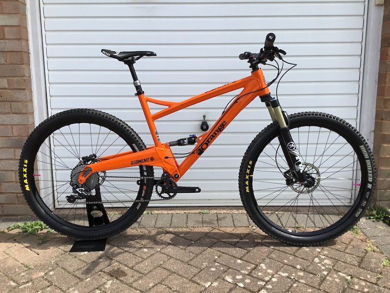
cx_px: 195
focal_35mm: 31
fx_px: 349
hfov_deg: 58.4
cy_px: 146
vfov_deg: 45.4
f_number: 2.4
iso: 25
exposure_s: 1/926
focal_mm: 3.3
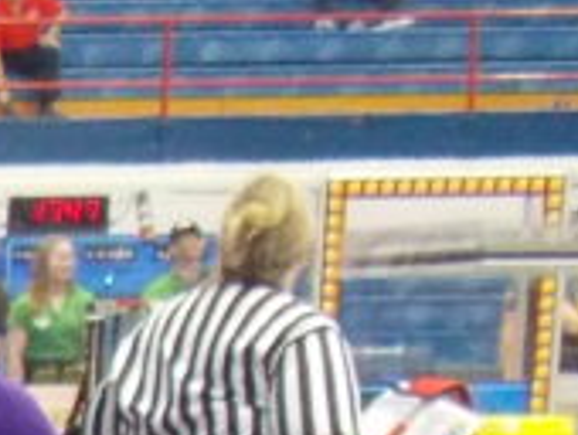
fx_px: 4364
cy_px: 1359
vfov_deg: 5.3
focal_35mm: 261
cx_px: -1326
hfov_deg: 6.7
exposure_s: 1/20
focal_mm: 6.6
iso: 400
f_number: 3.5
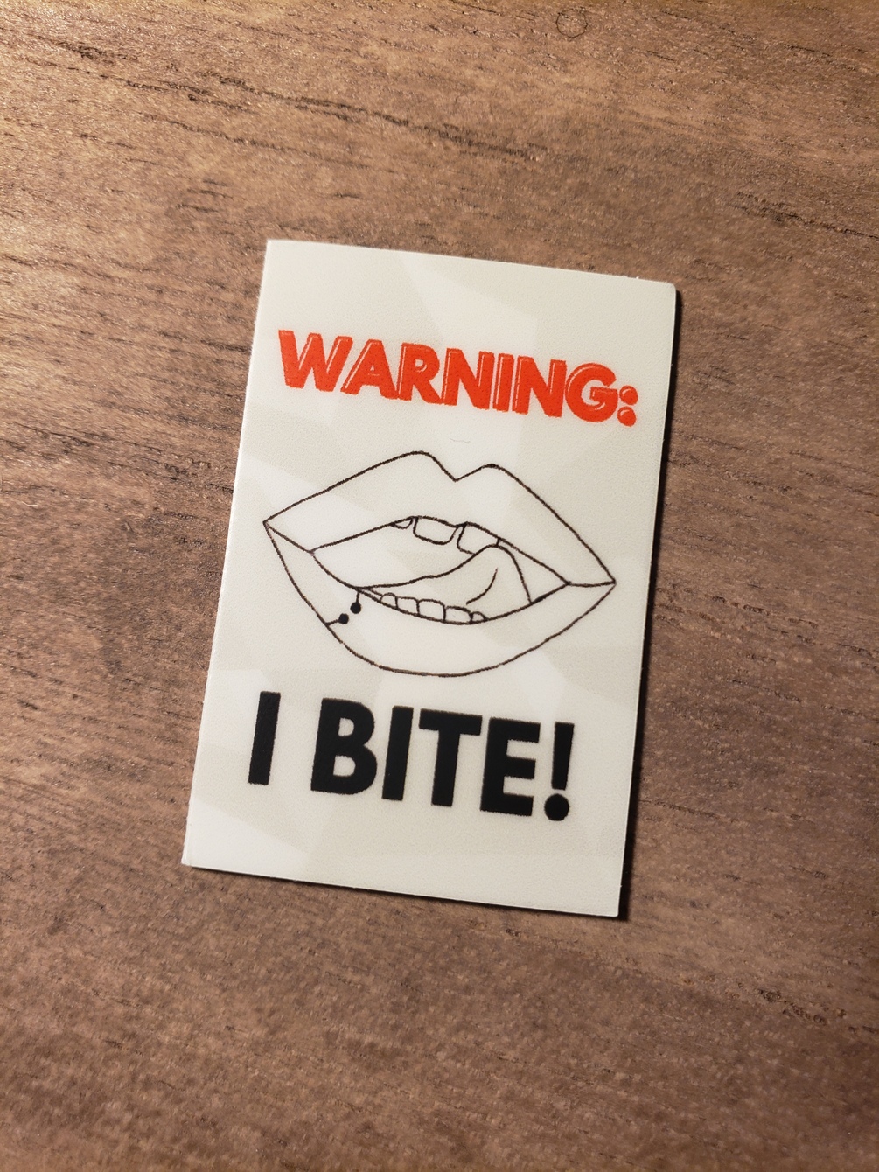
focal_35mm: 26
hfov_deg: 53.1
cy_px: 586
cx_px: 440
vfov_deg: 67.3
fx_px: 880
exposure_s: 1/60
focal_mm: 4.3
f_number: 2.4
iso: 100
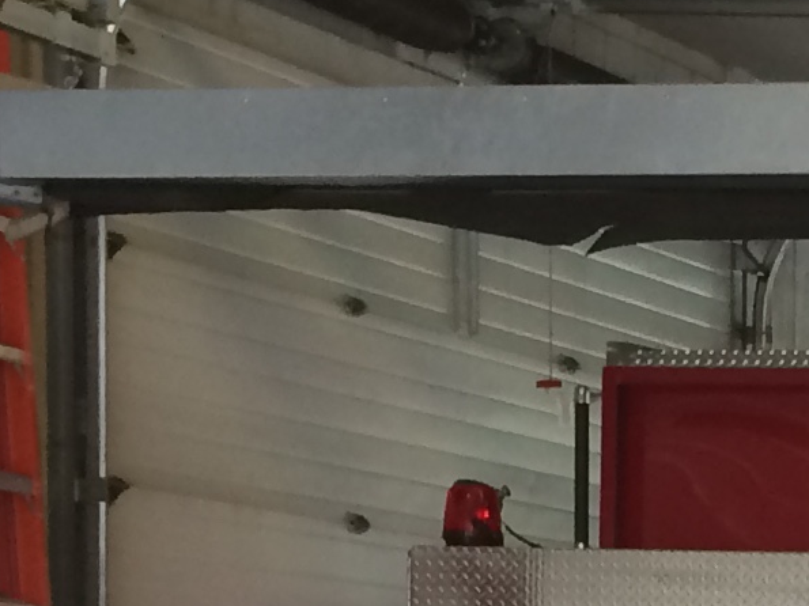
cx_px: 1594
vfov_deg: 9.0
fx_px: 3715
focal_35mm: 159
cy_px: 1026
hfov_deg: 11.3
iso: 40
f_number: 2.2
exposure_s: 1/40
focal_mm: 4.15
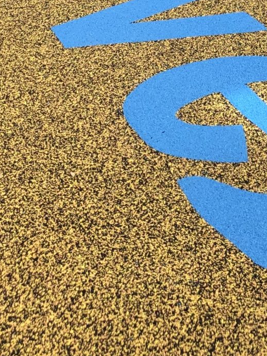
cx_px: 272
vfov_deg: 16.8
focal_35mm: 104
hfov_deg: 14.0
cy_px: -208
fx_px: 1069
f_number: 1.8
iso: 20
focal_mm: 3.99
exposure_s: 1/457
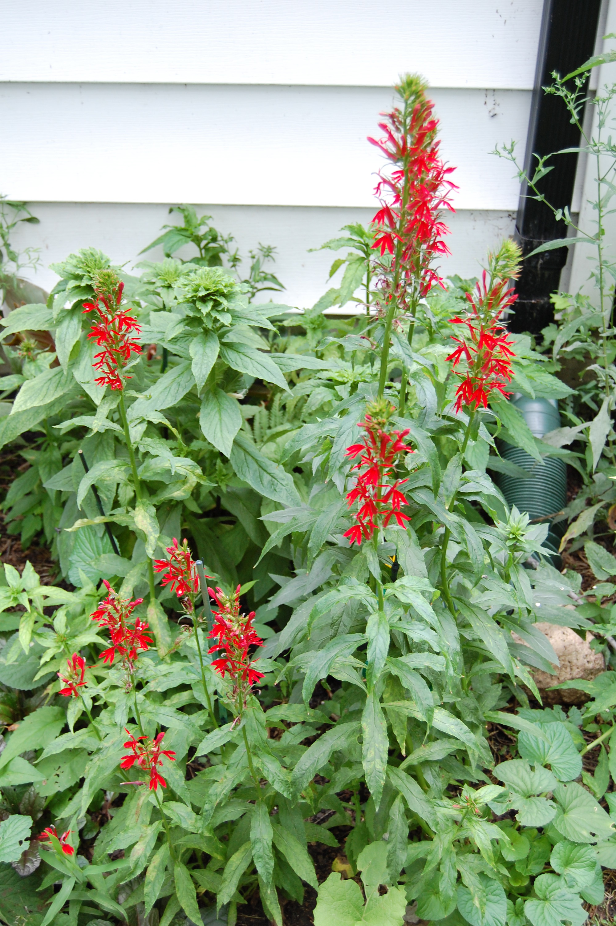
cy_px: 463
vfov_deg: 43.6
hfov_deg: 29.8
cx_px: 308
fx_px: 1157
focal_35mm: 45
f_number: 5
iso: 400
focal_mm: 30
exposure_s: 1/100
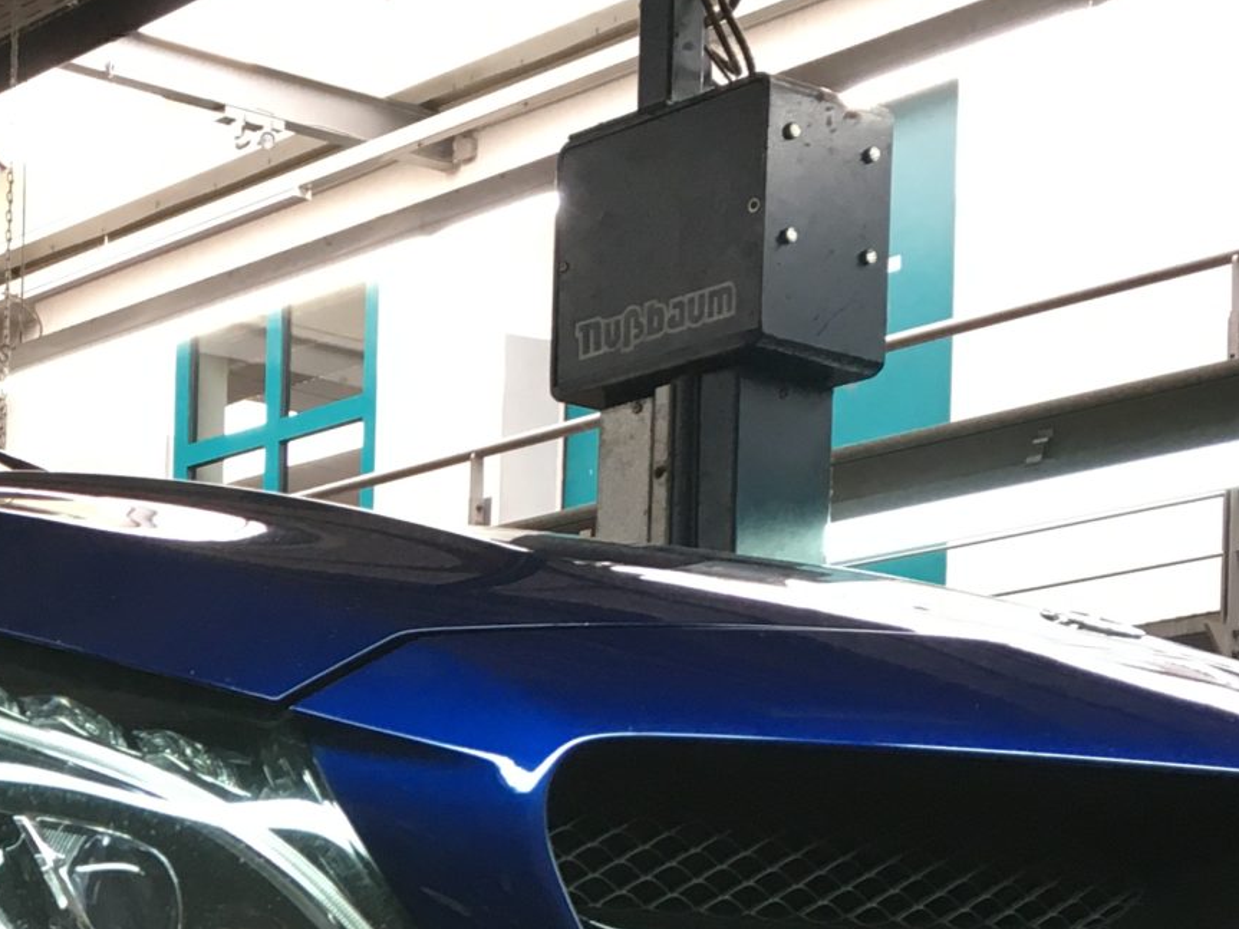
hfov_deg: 21.7
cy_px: 1090
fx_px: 3078
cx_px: -88
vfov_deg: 16.5
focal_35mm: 86
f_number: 2.2
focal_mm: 4.15
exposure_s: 1/33
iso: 32
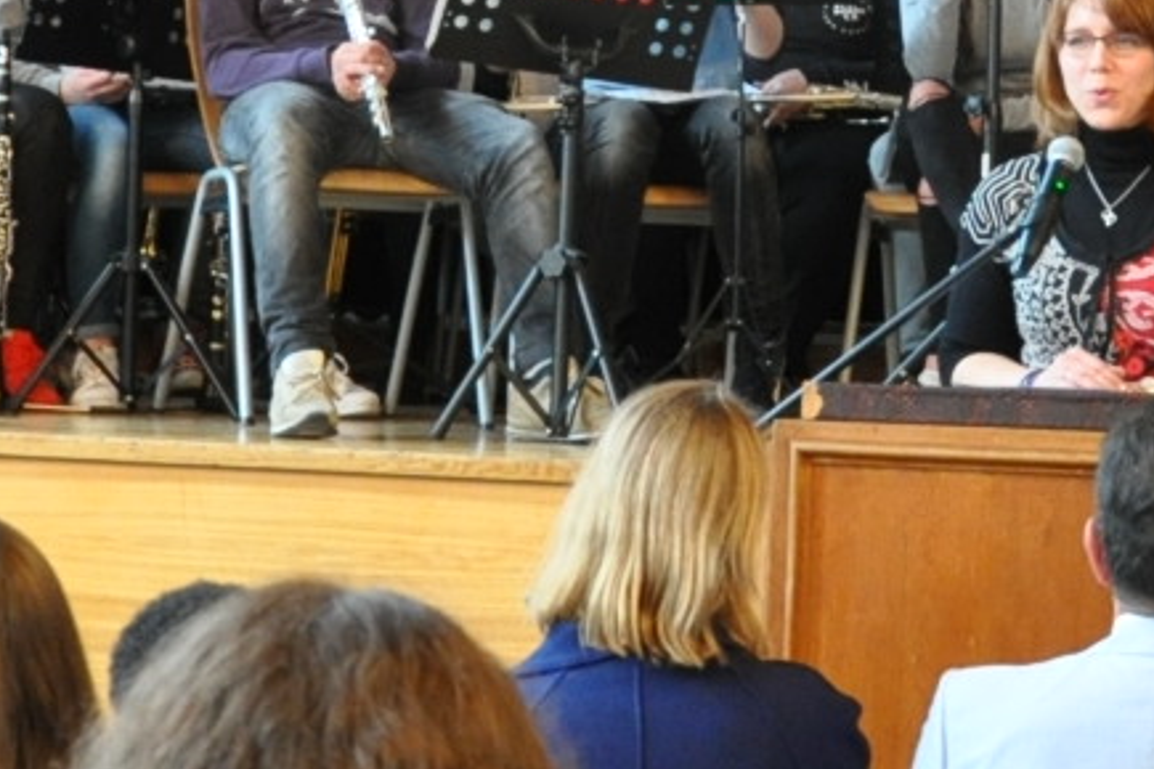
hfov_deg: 15.3
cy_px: 217
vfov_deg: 10.3
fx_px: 4263
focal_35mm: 133
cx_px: 865
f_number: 5.6
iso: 800
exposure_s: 1/30
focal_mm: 18
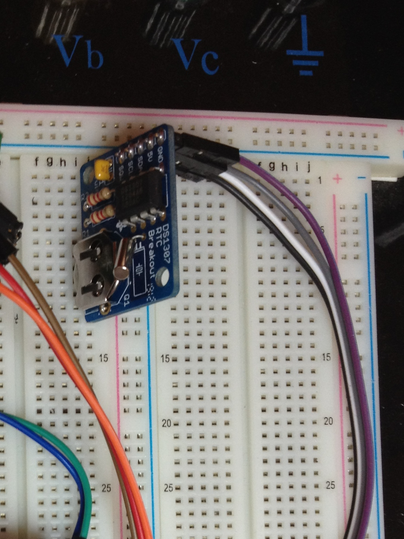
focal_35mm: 72
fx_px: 1121
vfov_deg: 25.9
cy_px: 515
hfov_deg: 20.0
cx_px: 30
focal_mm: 4.28
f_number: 2.4
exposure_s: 1/20
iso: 64
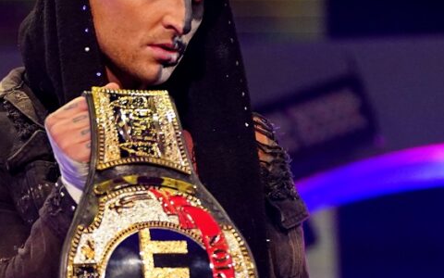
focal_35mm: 411
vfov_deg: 3.2
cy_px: 281
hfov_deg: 5.1
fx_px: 4973
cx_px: 132
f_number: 2.8
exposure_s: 1/1000
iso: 2500
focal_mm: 126
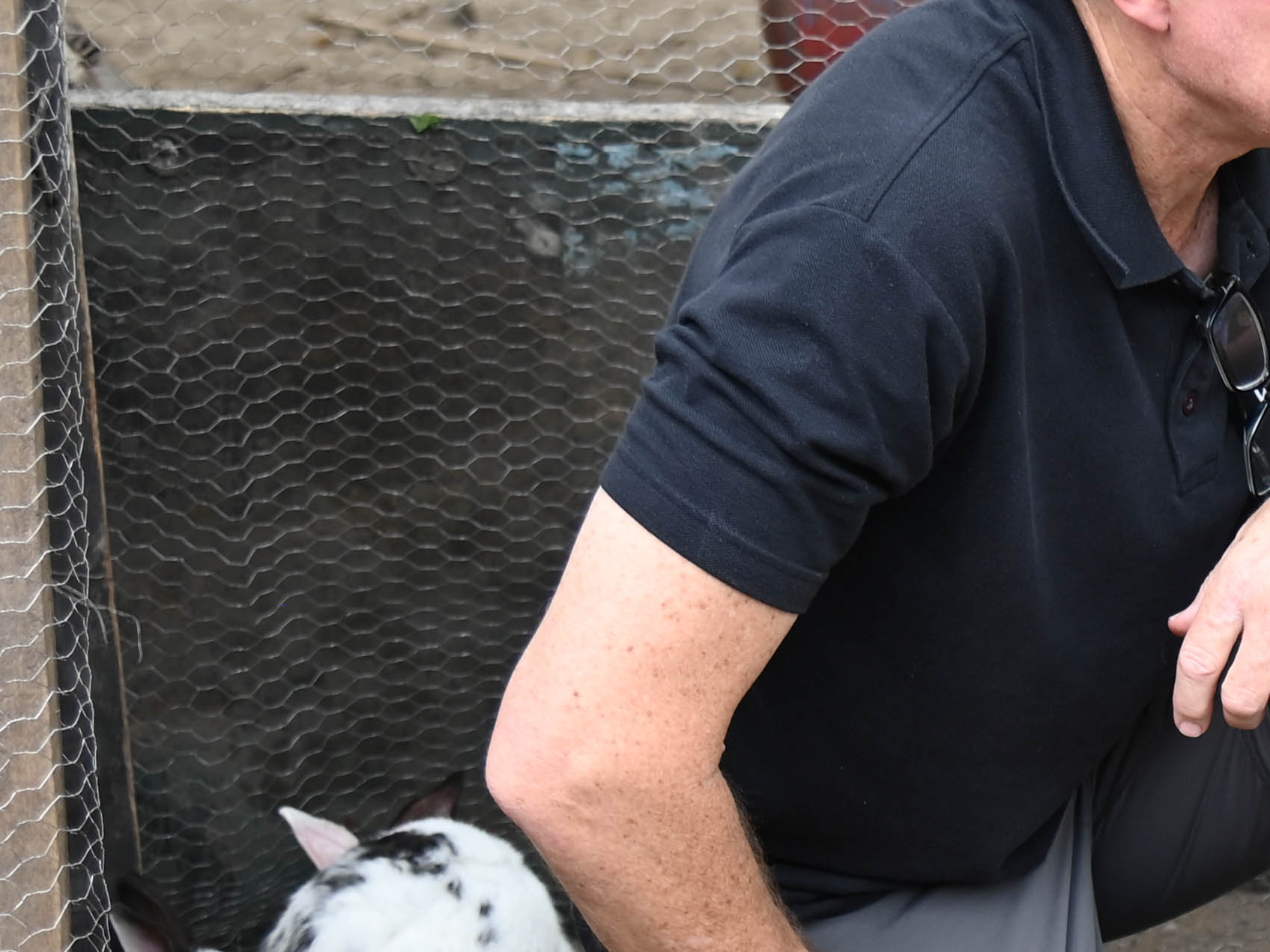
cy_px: 822
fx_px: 4402
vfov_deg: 12.3
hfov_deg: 15.0
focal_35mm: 120
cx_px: 1995
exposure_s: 1/250
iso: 250
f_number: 4
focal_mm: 35
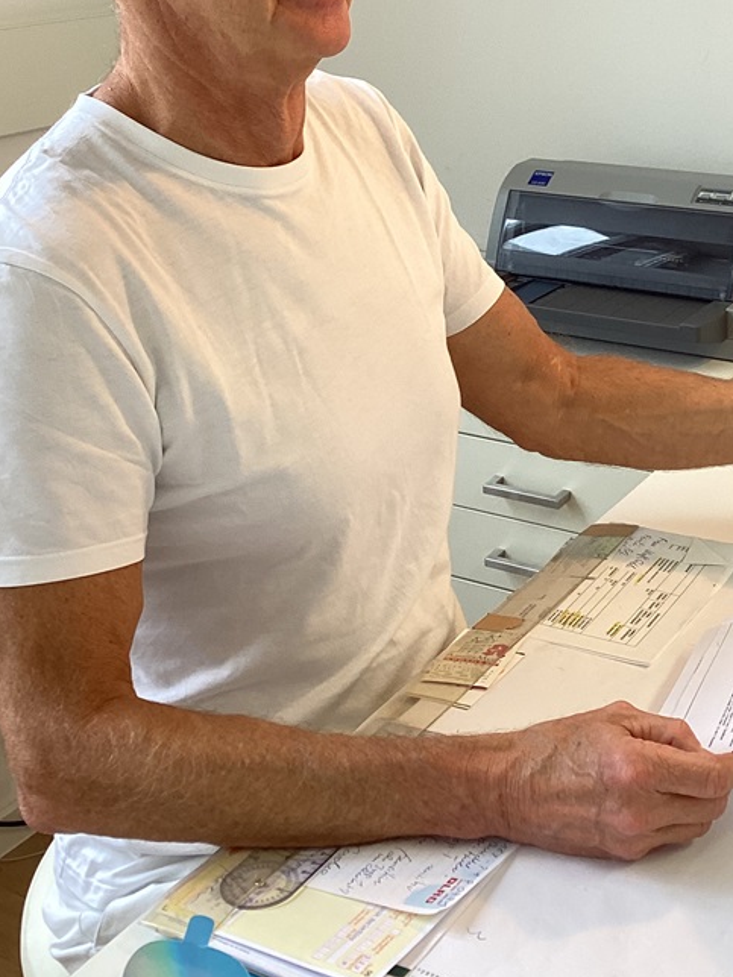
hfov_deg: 27.8
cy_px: 346
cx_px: 511
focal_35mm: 52
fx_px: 1468
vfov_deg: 36.5
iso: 50
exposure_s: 1/50
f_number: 2.4
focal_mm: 3.3
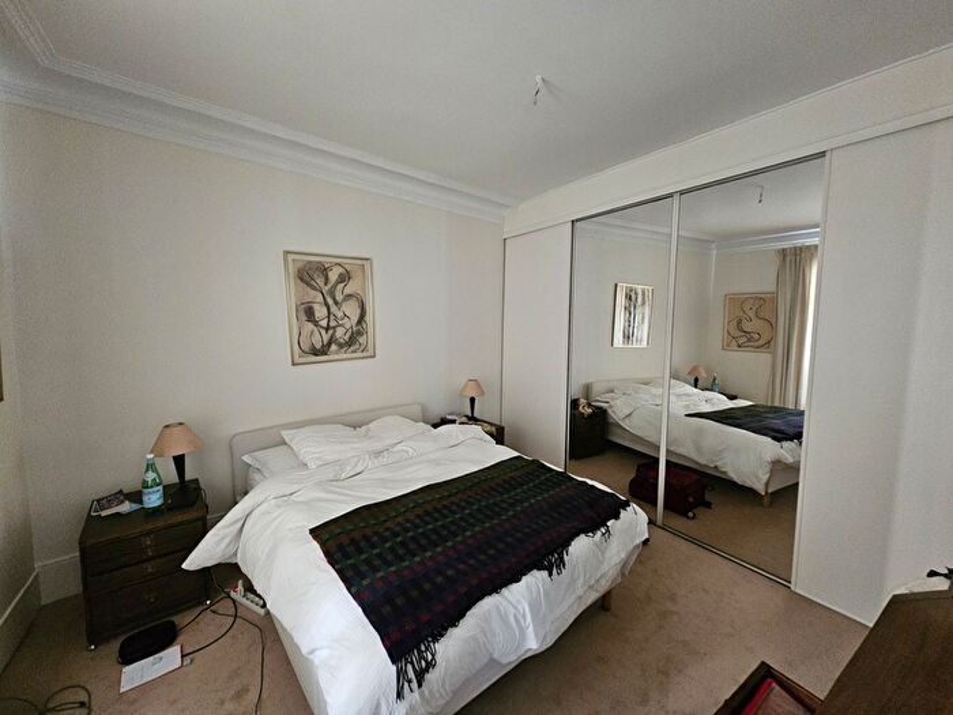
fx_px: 358
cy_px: 358
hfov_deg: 106.2
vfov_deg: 89.9
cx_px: 476
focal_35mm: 13
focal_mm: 2.2
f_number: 2.2
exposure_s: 1/33
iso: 640
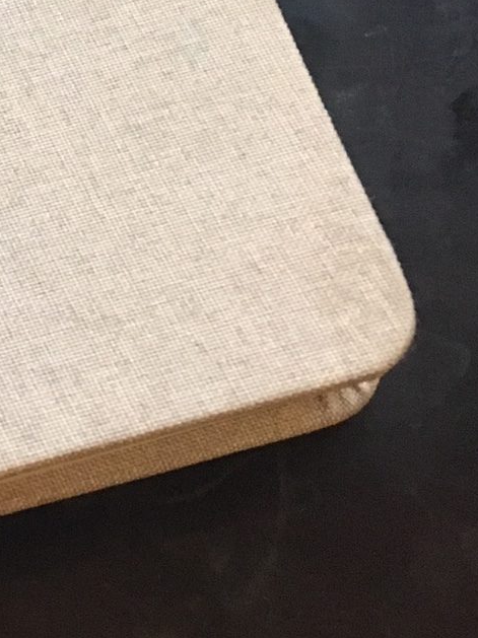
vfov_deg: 20.5
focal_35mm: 93
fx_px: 1714
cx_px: -260
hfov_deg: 14.7
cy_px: 7
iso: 200
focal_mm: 4.15
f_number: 2.2
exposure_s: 1/20
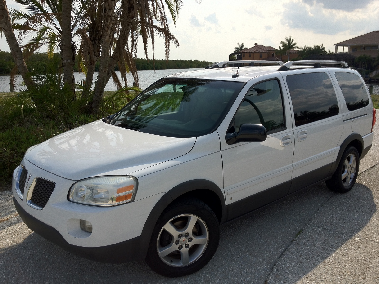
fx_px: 383
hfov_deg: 52.6
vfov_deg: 40.7
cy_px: 142
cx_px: 190
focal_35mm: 35
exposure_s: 1/2513
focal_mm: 4.28
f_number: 2.4
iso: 64
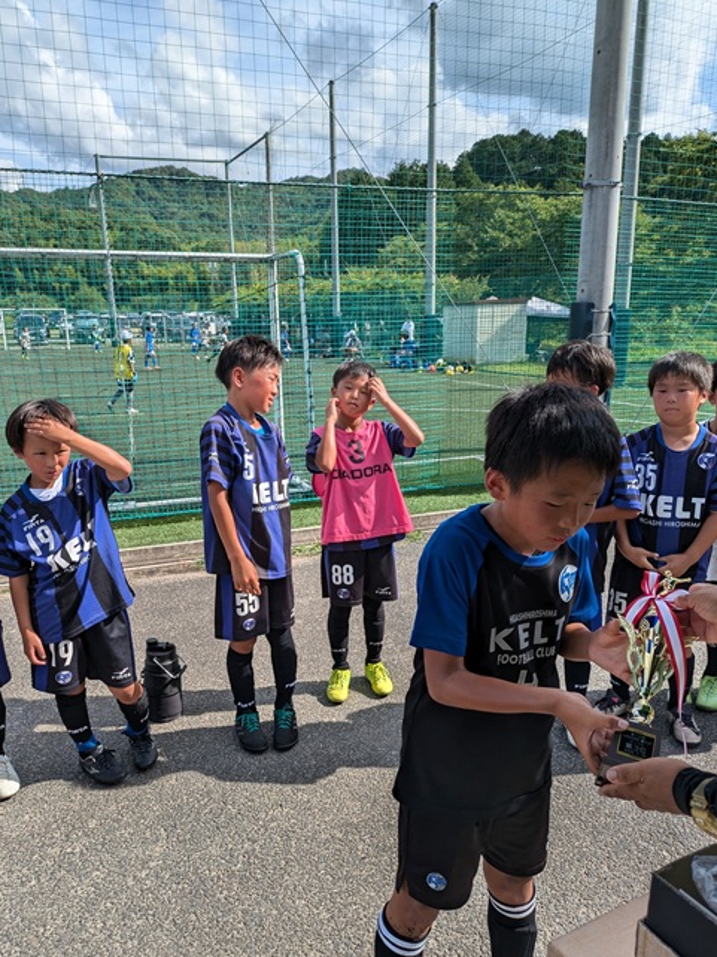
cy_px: 514
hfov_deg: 51.3
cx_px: 376
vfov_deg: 65.3
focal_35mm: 27
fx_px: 746
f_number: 1.89
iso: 51
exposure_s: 1/1653
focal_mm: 5.43
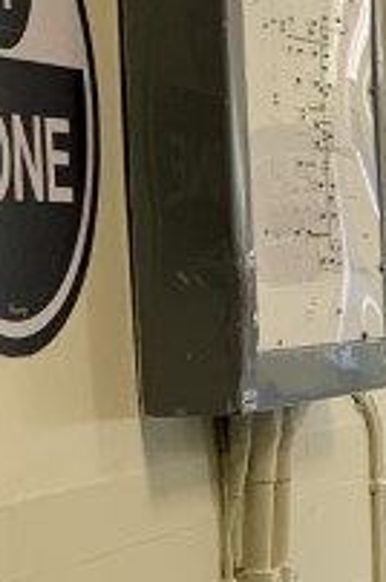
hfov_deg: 7.6
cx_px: 1063
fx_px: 2598
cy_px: 507
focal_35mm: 161
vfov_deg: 12.7
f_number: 1.8
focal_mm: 4.25
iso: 50
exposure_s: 1/50
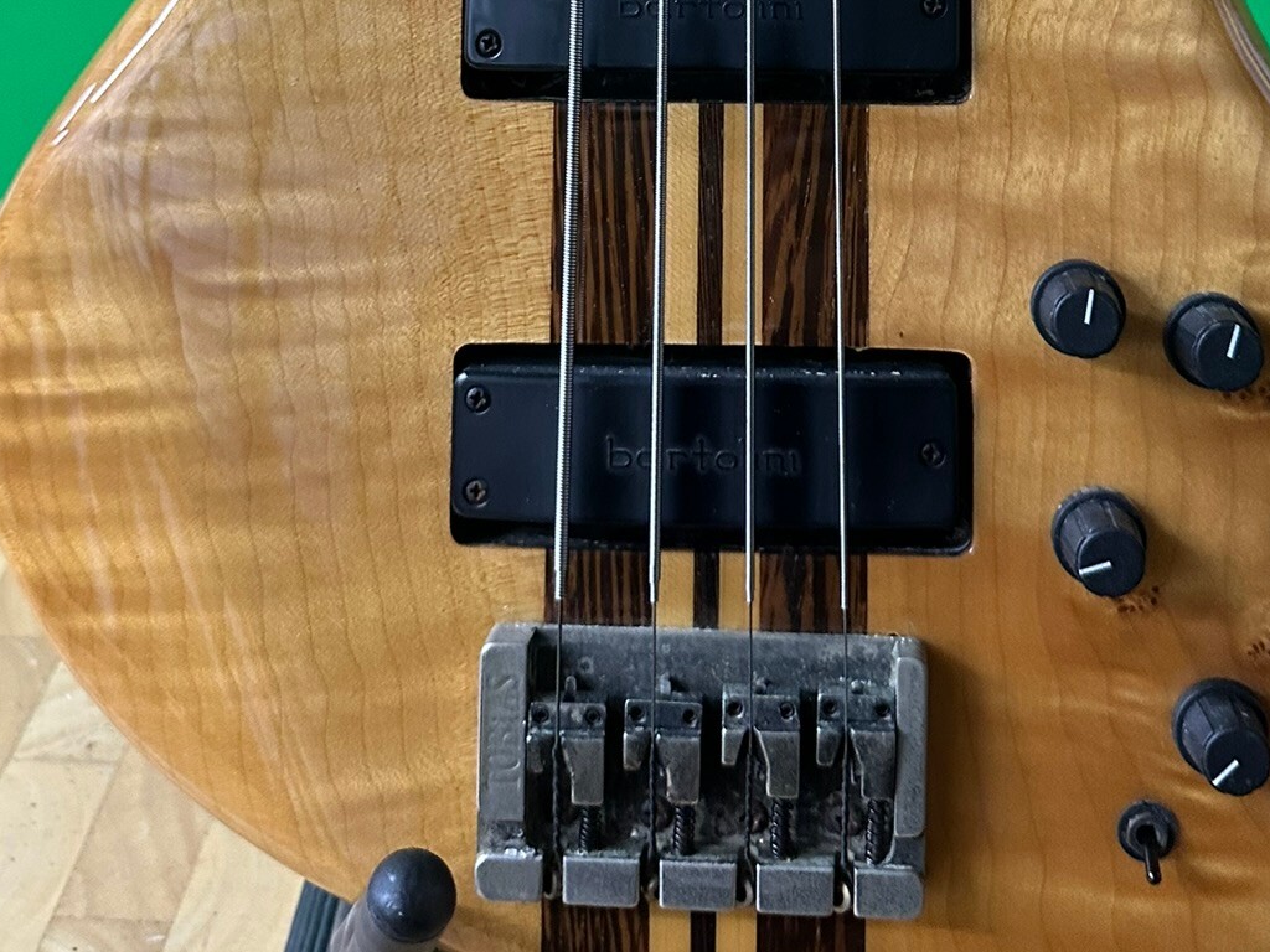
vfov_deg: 27.5
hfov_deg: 39.5
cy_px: -119
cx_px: 754
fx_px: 1761
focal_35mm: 48
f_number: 1.78
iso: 320
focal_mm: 6.86
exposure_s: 1/60
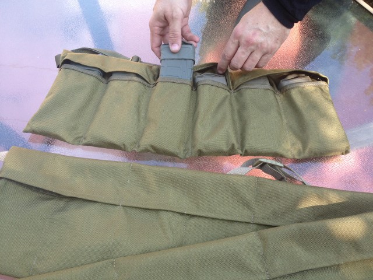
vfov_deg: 40.7
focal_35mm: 35
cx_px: 186
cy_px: 140
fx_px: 377
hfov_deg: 52.6
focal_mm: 4.28
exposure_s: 1/163
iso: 50
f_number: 2.4
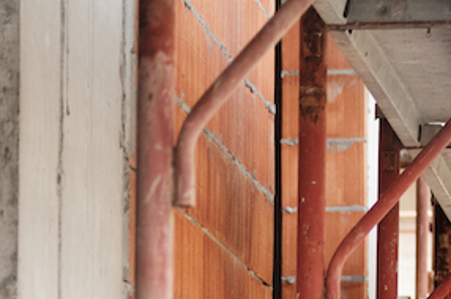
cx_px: 106
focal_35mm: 315
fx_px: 3942
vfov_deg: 4.3
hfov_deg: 6.5
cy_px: 535
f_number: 2.8
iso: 640
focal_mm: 50
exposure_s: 1/1250
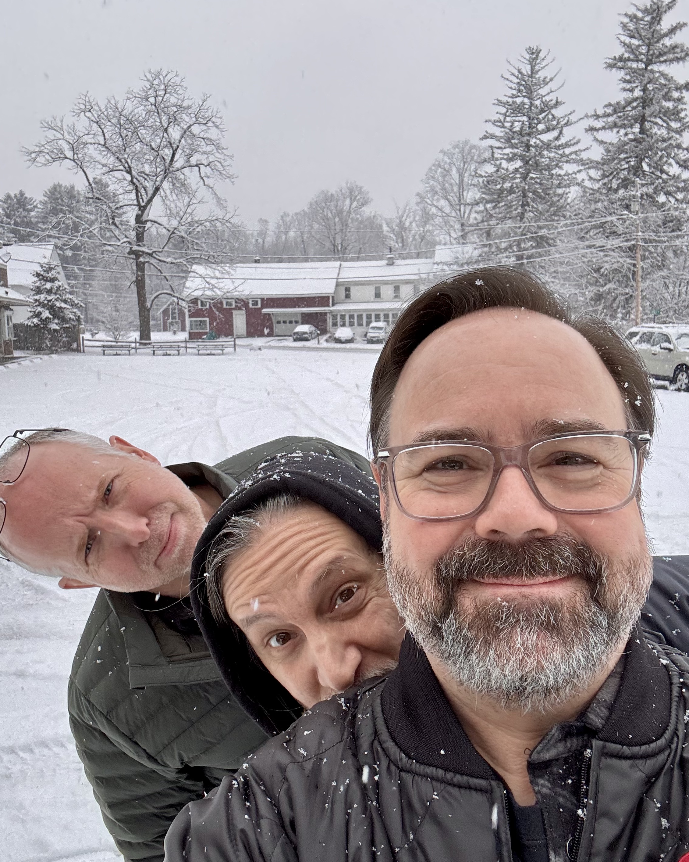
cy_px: 440
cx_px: 338
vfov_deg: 55.7
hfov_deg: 45.8
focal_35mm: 32
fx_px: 816
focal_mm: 2.69
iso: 50
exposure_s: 1/121
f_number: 1.9
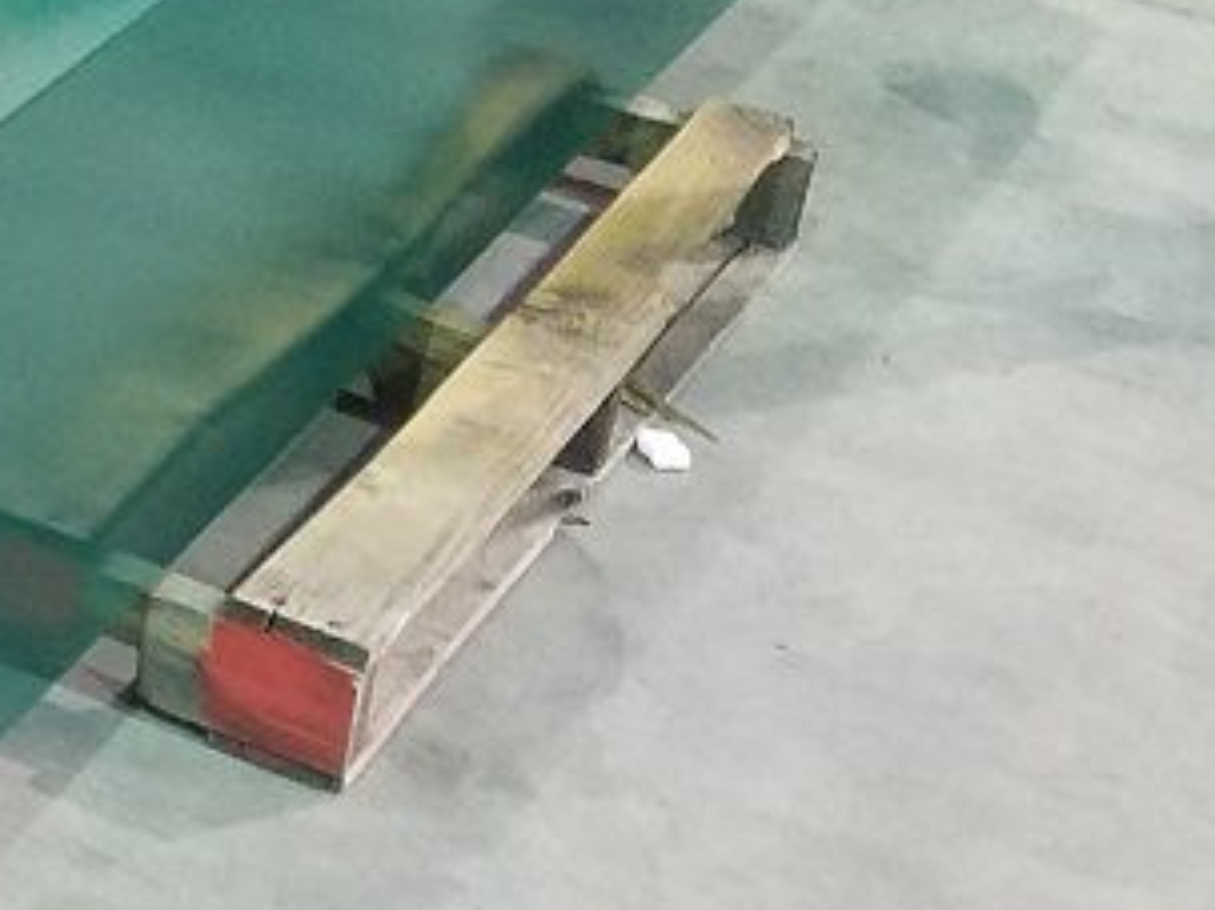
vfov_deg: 13.3
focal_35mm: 110
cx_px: -930
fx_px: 3859
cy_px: 68
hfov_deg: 15.5
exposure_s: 1/10
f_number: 1.7
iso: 200
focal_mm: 4.2
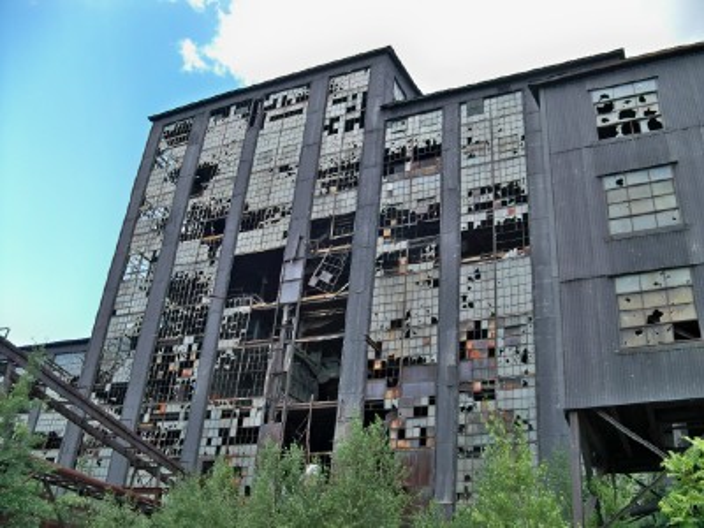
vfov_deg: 40.7
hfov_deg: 52.6
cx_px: 352
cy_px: 264
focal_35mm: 35
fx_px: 712
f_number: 3.5
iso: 100
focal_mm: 6.2
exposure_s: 1/160
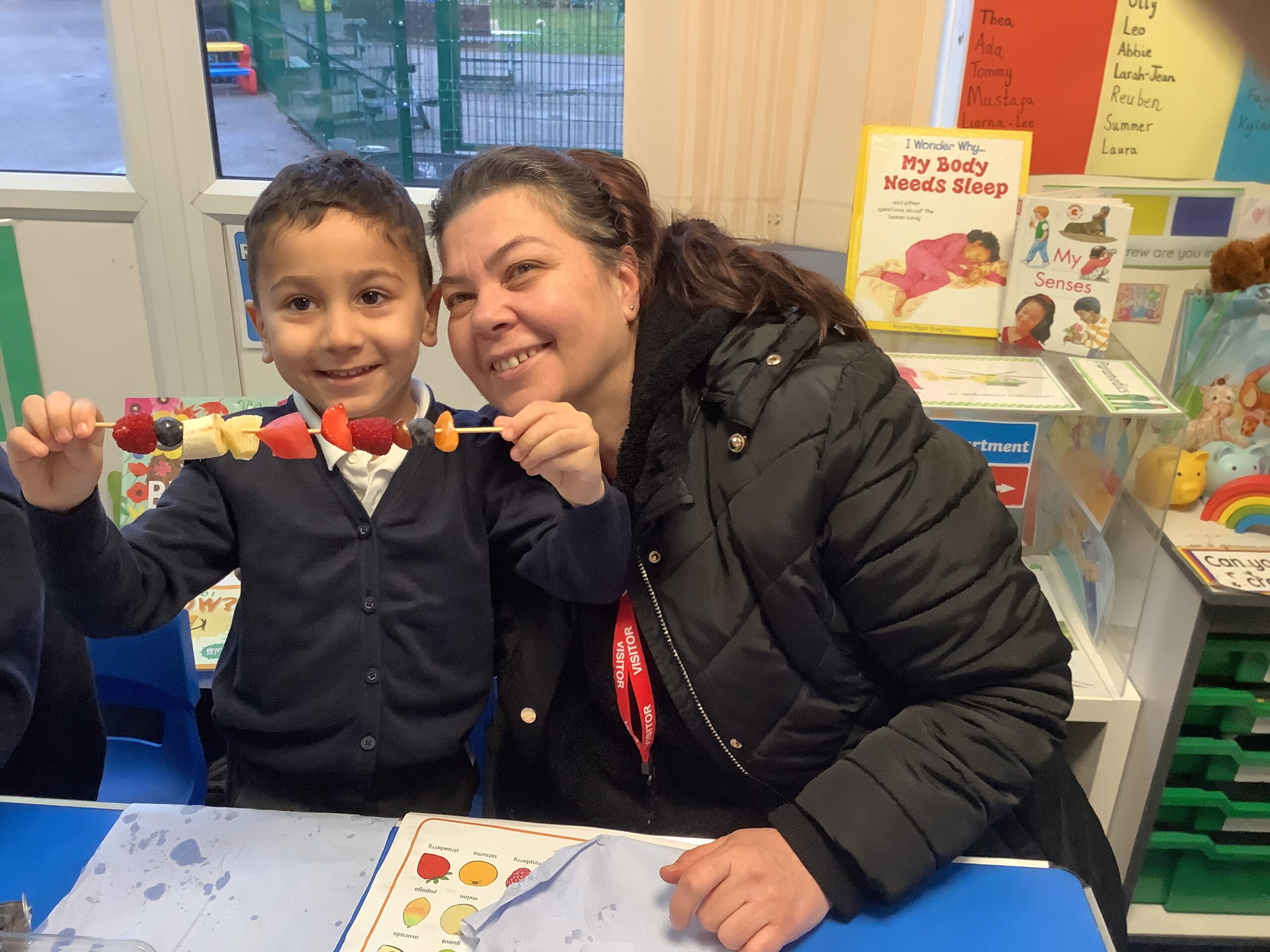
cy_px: 476
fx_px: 1137
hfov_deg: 58.4
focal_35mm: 31
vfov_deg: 45.4
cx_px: 635
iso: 250
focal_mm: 3.3
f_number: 2.4
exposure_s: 1/50
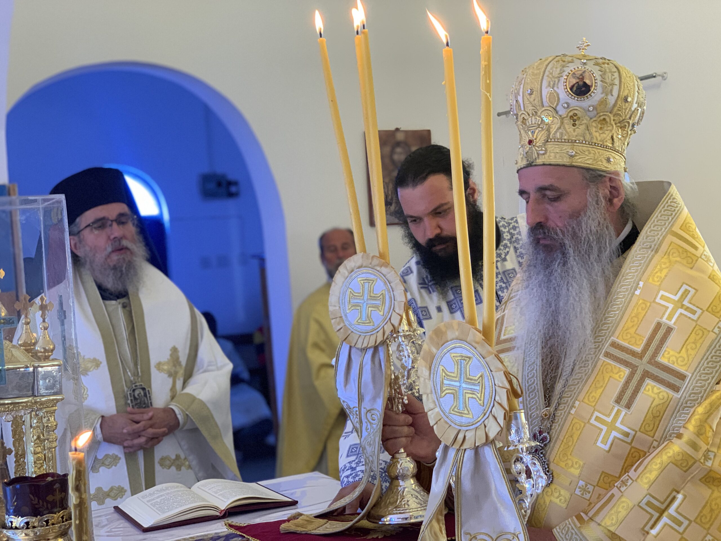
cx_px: 360
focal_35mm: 52
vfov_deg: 28.0
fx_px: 1083
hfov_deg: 36.8
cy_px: 270
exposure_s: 1/60
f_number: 2.4
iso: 250
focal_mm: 6
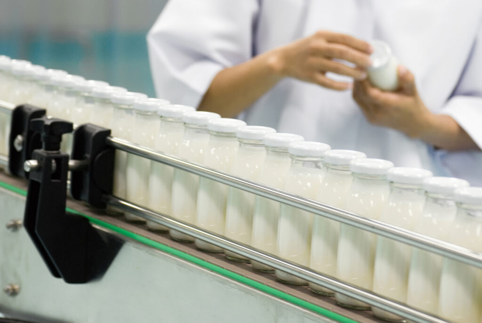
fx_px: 1810
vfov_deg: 10.2
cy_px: 162
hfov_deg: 15.2
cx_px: 241
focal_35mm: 135
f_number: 5.6
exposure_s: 1/45
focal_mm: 90
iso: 640
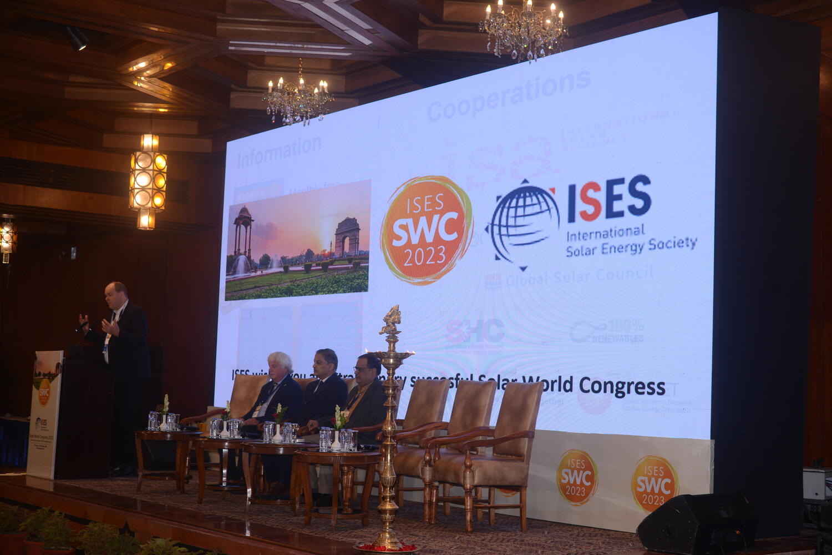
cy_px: 278
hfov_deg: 38.2
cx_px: 416
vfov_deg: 26.0
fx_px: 1202
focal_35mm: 52
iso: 500
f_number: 4.5
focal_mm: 52
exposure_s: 1/125
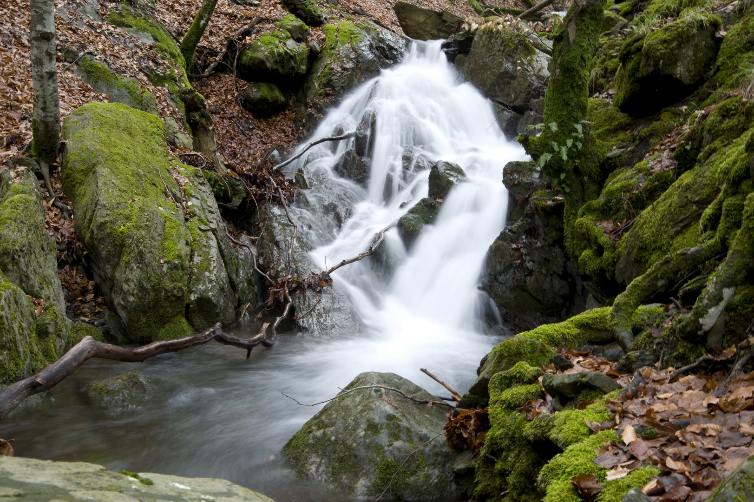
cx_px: 377
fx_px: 795
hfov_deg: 50.7
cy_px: 251
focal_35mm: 38
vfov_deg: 35.0
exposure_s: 1.3
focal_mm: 38
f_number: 22
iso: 125
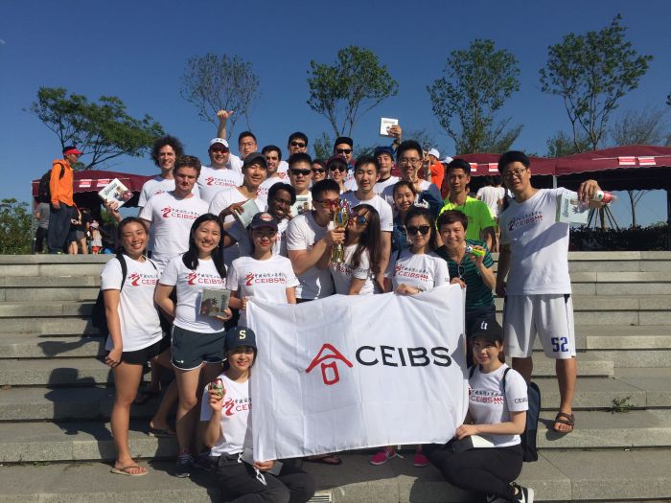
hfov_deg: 61.7
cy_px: 252
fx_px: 562
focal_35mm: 29
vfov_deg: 48.2
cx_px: 336
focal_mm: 4.15
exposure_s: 1/5650
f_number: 2.2
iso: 32
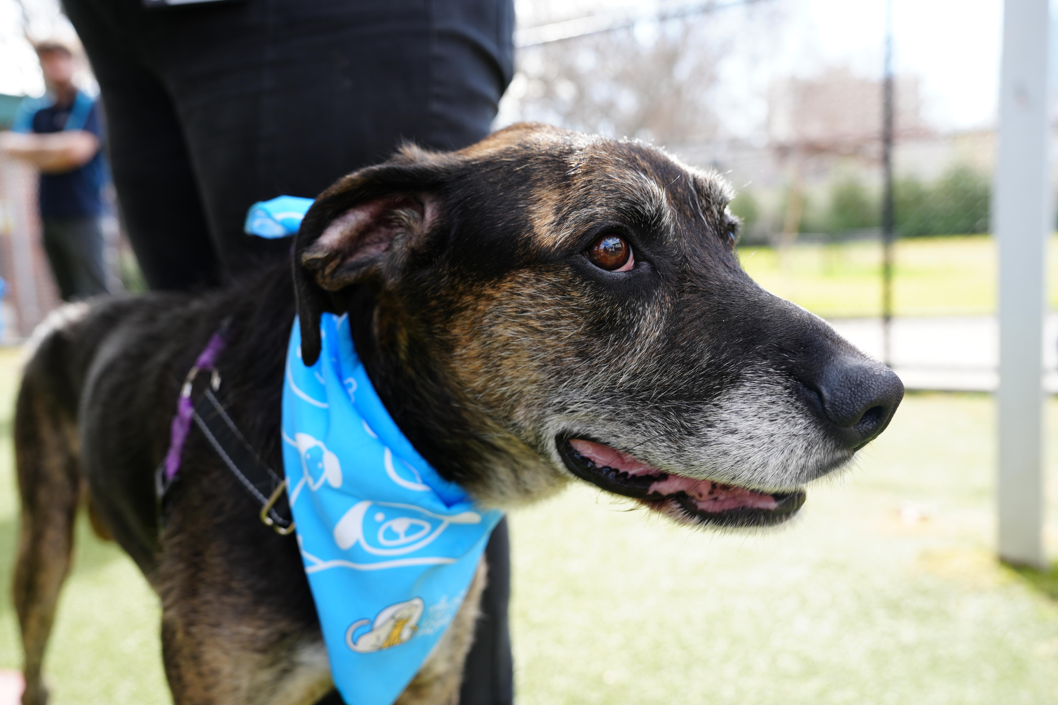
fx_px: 911
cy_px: 352
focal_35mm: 31
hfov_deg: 60.3
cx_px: 529
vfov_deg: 42.3
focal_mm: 31
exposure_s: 1/80
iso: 100
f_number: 4.5
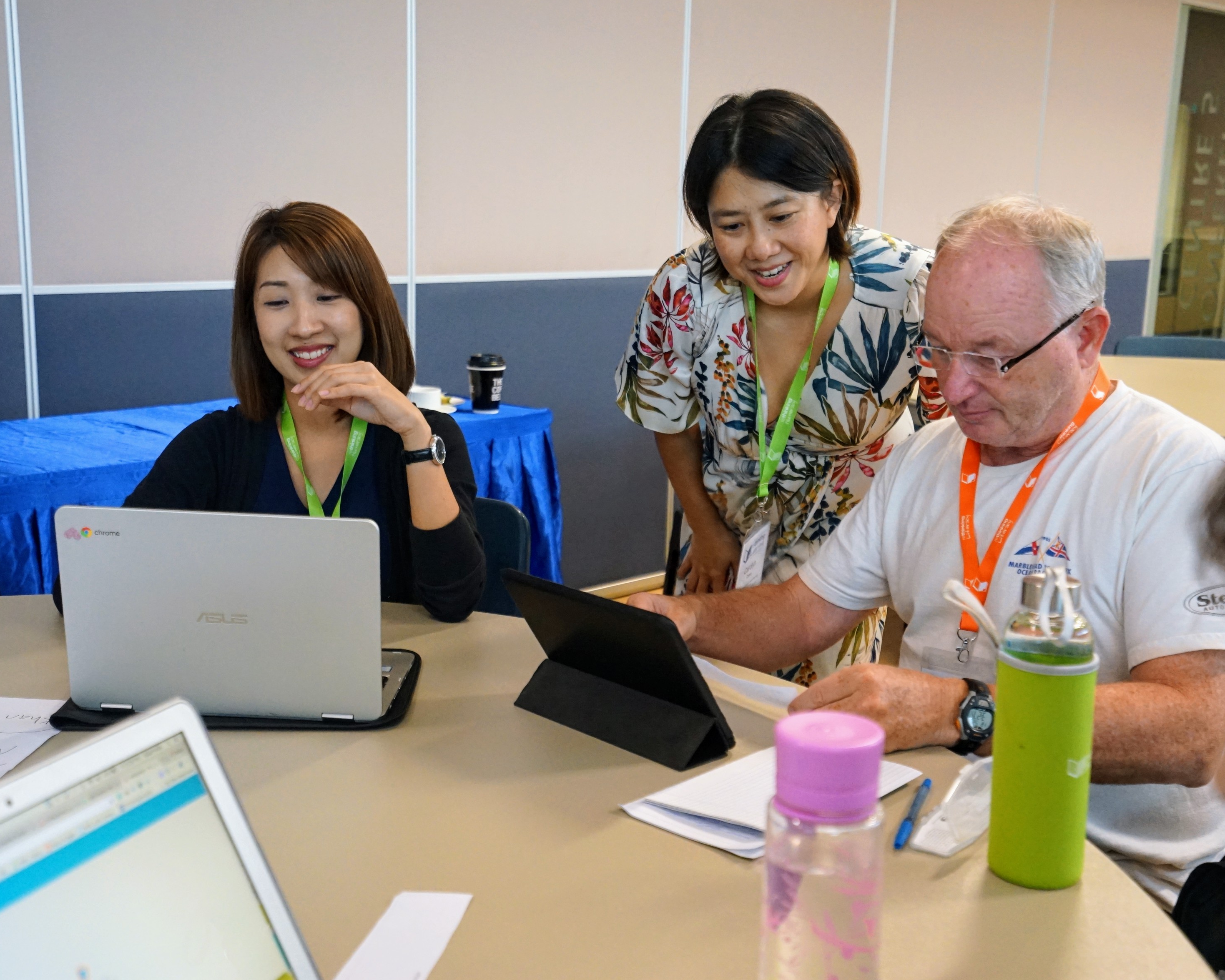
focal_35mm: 44
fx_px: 1595
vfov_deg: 34.2
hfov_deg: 42.0
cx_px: 589
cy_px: 490
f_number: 4
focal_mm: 35
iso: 2500
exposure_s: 1/160
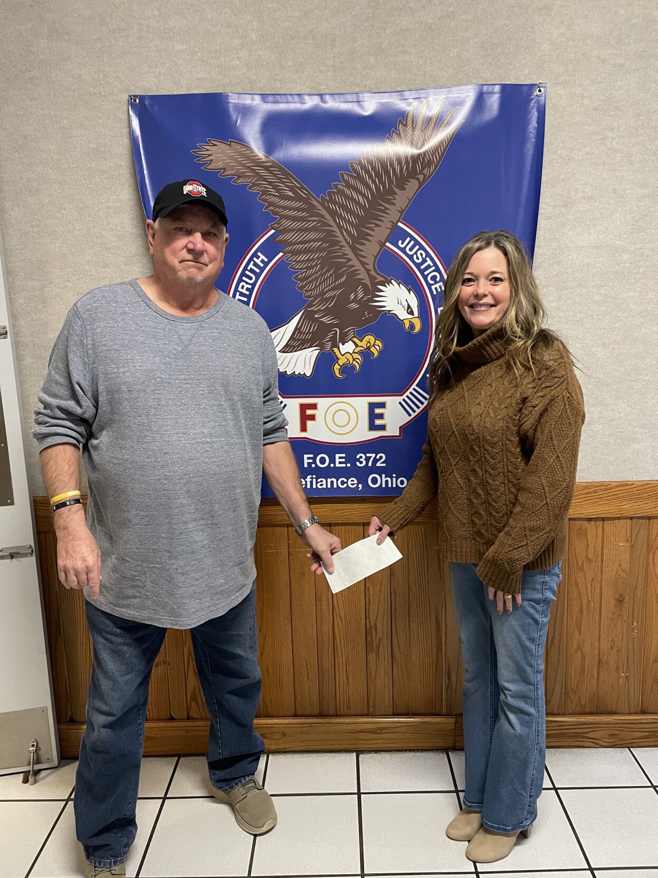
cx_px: 329
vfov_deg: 67.3
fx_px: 659
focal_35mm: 26
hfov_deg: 53.1
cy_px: 439
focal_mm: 4.2
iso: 320
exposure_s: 1/60
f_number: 1.6
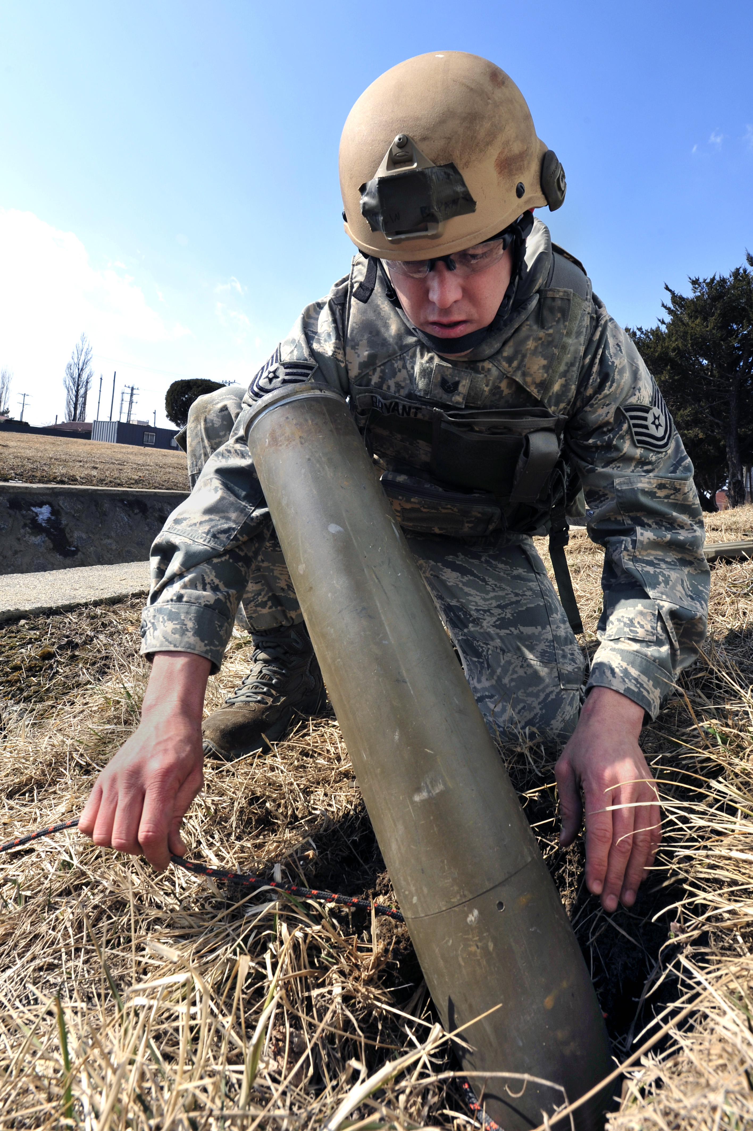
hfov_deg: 73.7
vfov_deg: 96.8
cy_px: 566
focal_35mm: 16
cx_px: 376
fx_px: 503
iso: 400
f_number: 13
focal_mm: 16
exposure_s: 1/400
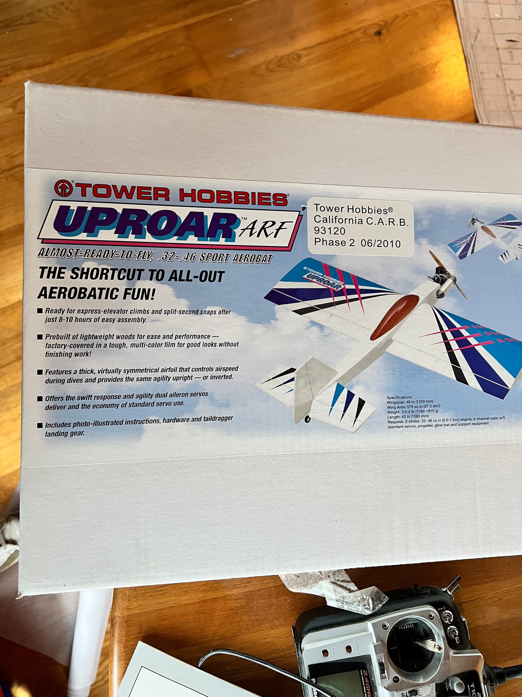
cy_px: 348
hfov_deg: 53.1
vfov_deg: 67.3
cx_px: 261
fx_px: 523
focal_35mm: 26
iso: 250
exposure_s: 1/60
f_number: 1.5
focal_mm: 5.7
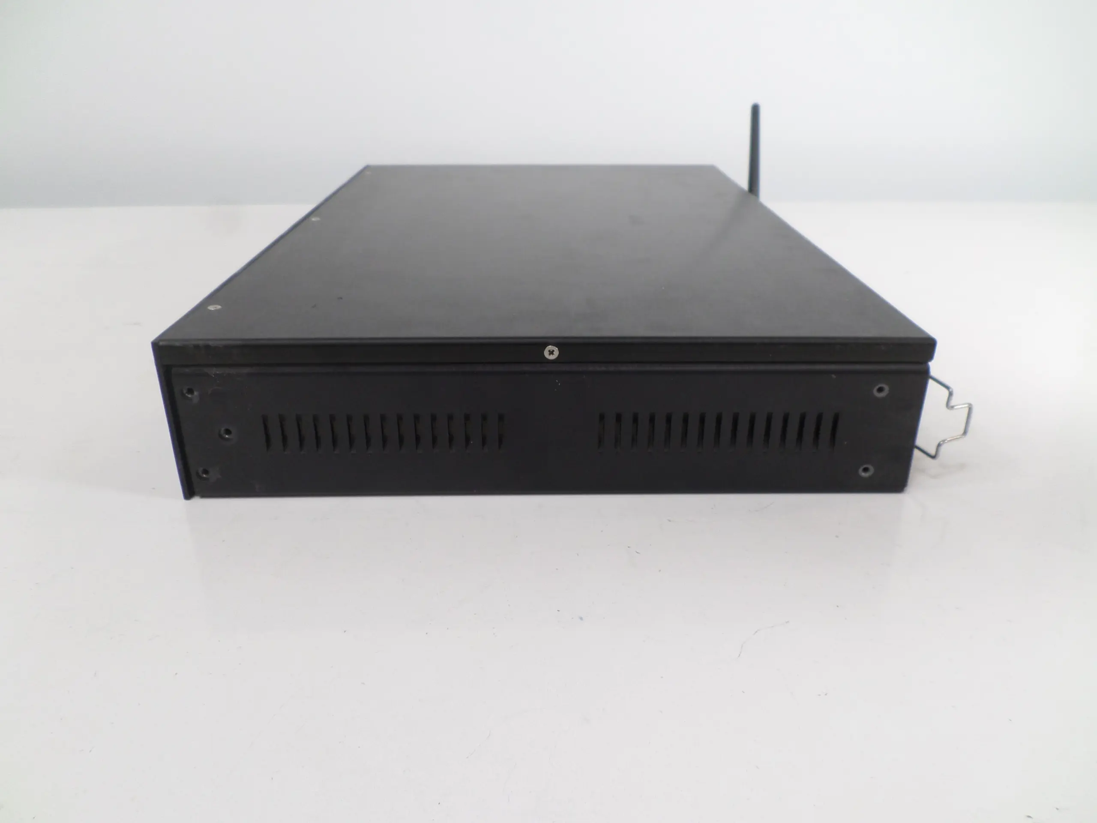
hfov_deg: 69.4
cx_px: 548
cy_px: 412
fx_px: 792
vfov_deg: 54.9
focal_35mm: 25
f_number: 2.5
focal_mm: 4.5
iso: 80
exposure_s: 1/30
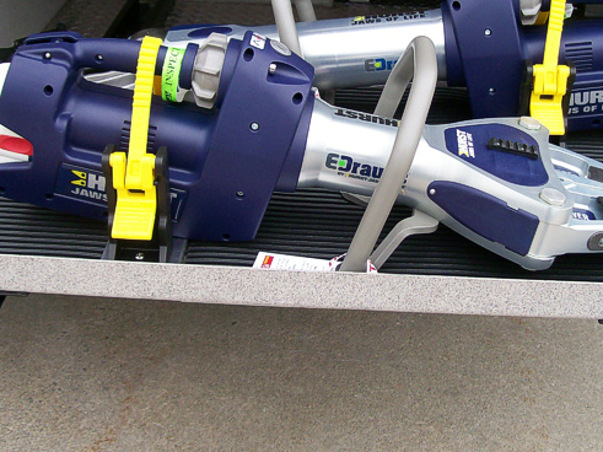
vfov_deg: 26.5
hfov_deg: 34.9
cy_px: 176
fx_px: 958
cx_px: 340
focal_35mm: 55
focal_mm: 6
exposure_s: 1/395
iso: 80
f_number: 2.7
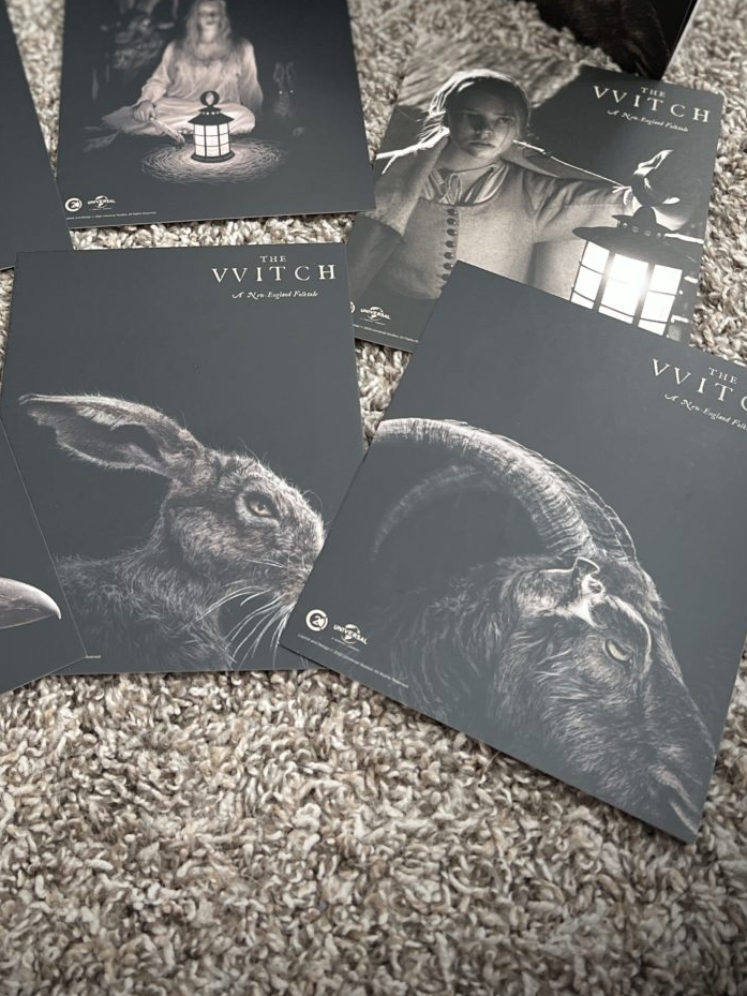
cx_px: 220
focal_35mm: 43
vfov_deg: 42.2
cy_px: 219
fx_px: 1237
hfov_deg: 33.2
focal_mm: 5.7
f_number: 1.5
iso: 250
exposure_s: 1/60
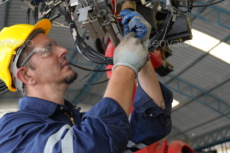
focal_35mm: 47
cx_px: 87
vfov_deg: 28.6
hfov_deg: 41.6
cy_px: 68
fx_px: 300
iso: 500
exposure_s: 1/160
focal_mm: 35
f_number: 4
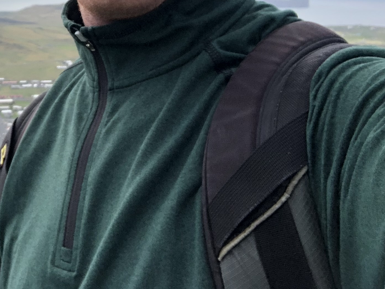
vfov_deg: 20.1
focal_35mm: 71
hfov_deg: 25.7
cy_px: -5
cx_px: -20
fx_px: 790
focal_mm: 2.87
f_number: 2.2
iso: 20
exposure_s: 1/798
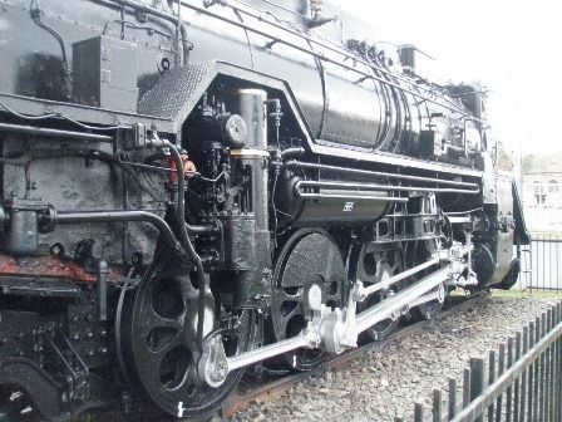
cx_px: 281
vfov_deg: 37.7
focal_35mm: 38
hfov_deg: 49.0
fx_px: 617
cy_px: 211
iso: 800
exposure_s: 1/160
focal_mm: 6.7
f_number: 3.5
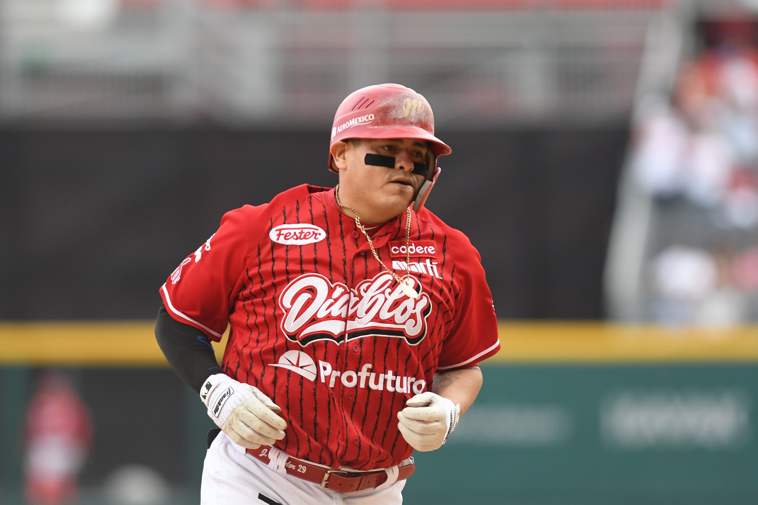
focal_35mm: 450
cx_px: 379
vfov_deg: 3.1
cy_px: 252
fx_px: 9474
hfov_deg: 4.6
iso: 800
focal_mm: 300
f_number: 2.8
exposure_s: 1/1000
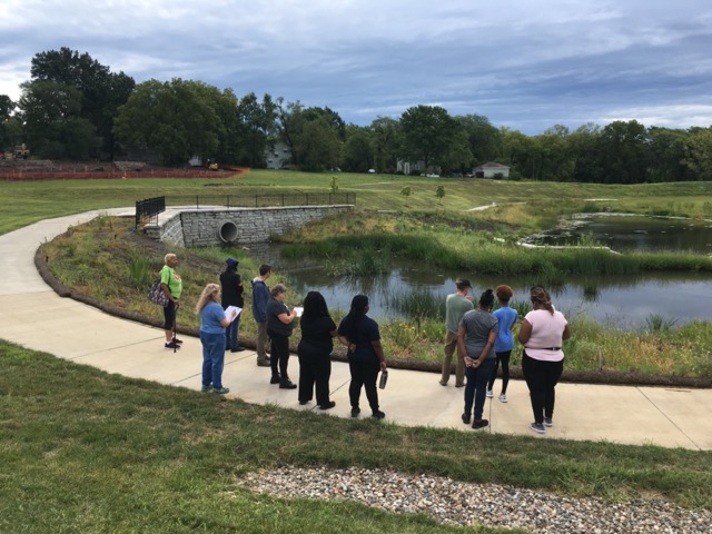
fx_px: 596
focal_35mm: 29
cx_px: 356
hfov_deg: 61.7
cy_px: 267
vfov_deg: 48.2
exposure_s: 1/836
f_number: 2.2
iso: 25
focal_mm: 4.15
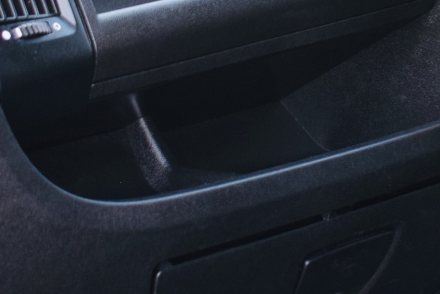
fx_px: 1504
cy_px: -8
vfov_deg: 11.0
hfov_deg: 16.1
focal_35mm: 123
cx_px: 498
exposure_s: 1/60
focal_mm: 22
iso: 450
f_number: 4
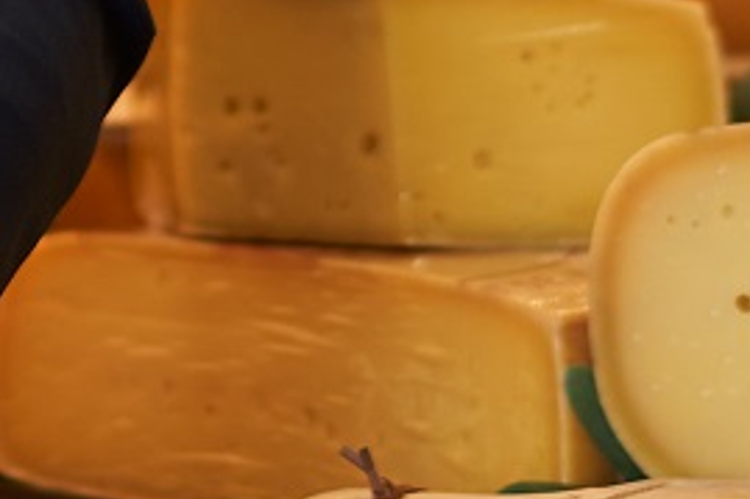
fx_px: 8182
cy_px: -767
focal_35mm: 393
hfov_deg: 5.2
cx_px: 42
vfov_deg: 3.4
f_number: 1.8
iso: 100
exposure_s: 1/100
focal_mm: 55
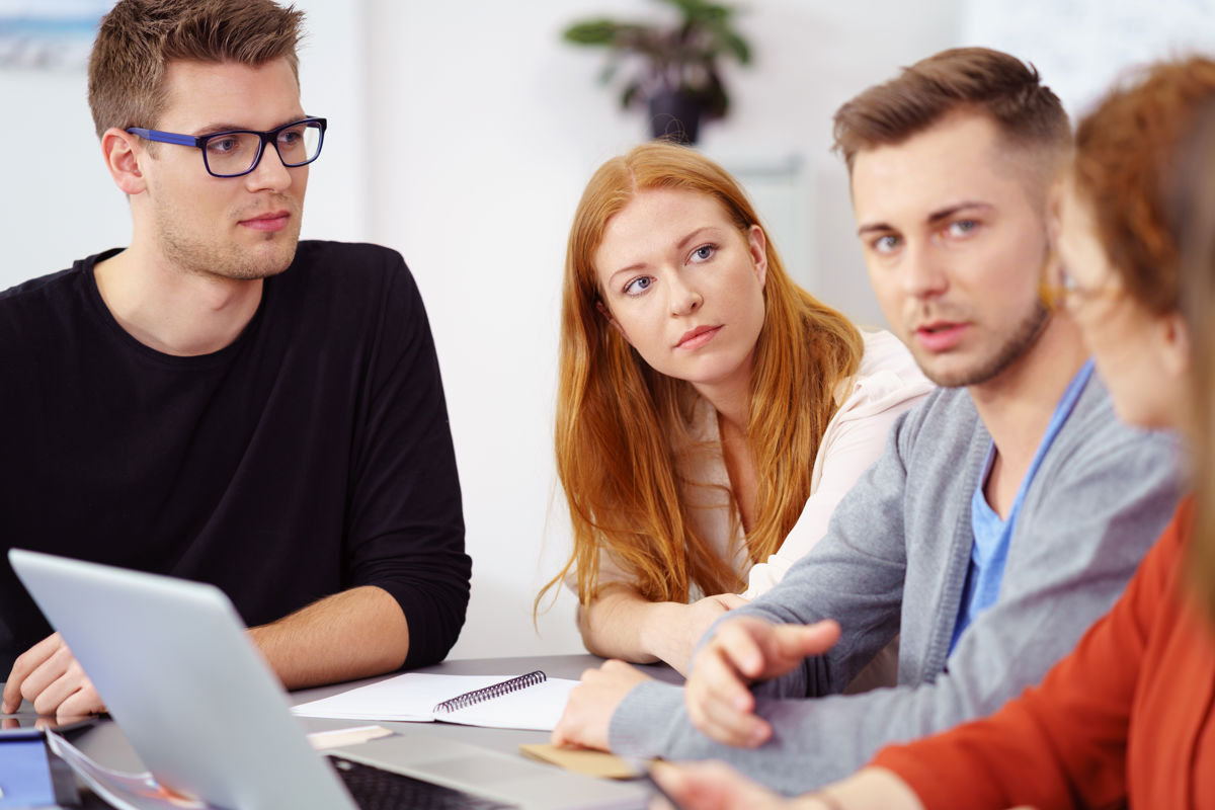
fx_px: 2869
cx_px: 608
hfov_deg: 23.9
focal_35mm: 85
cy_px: 405
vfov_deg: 16.1
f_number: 2.2
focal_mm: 85
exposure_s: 1/160
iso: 100
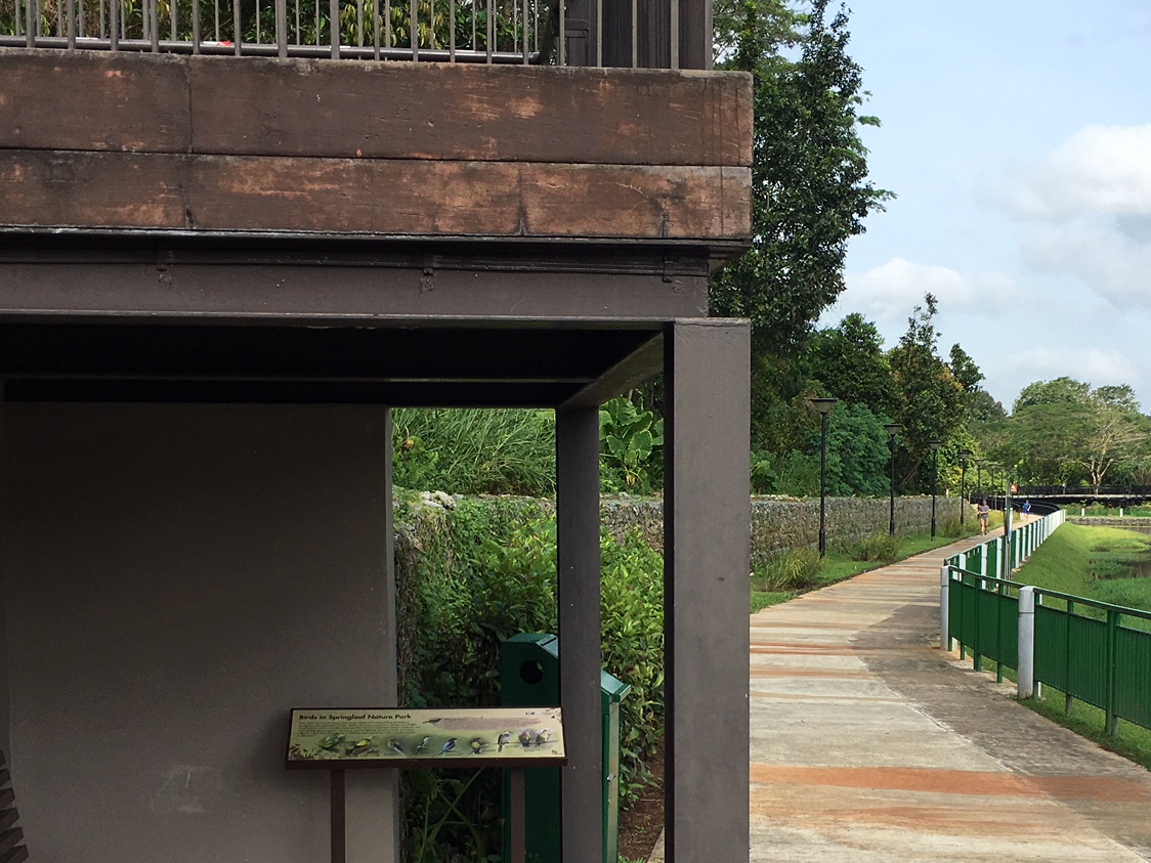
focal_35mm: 52
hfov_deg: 36.7
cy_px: 630
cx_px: 675
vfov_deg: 27.7
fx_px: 1729
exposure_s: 1/1202
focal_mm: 4.15
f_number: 2.2
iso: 25
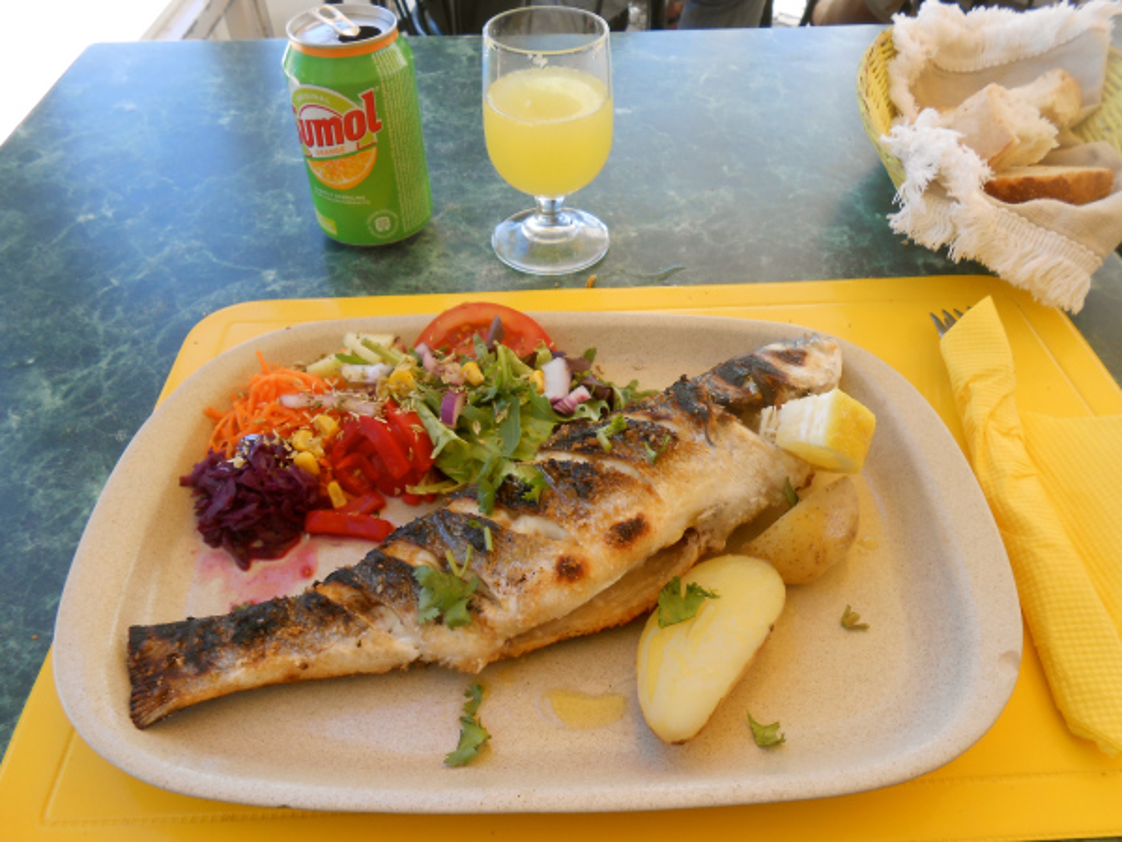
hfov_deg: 67.3
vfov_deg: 53.1
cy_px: 421
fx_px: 843
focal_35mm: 26
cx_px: 561
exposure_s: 1/100
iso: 80
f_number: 3.5
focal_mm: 4.6
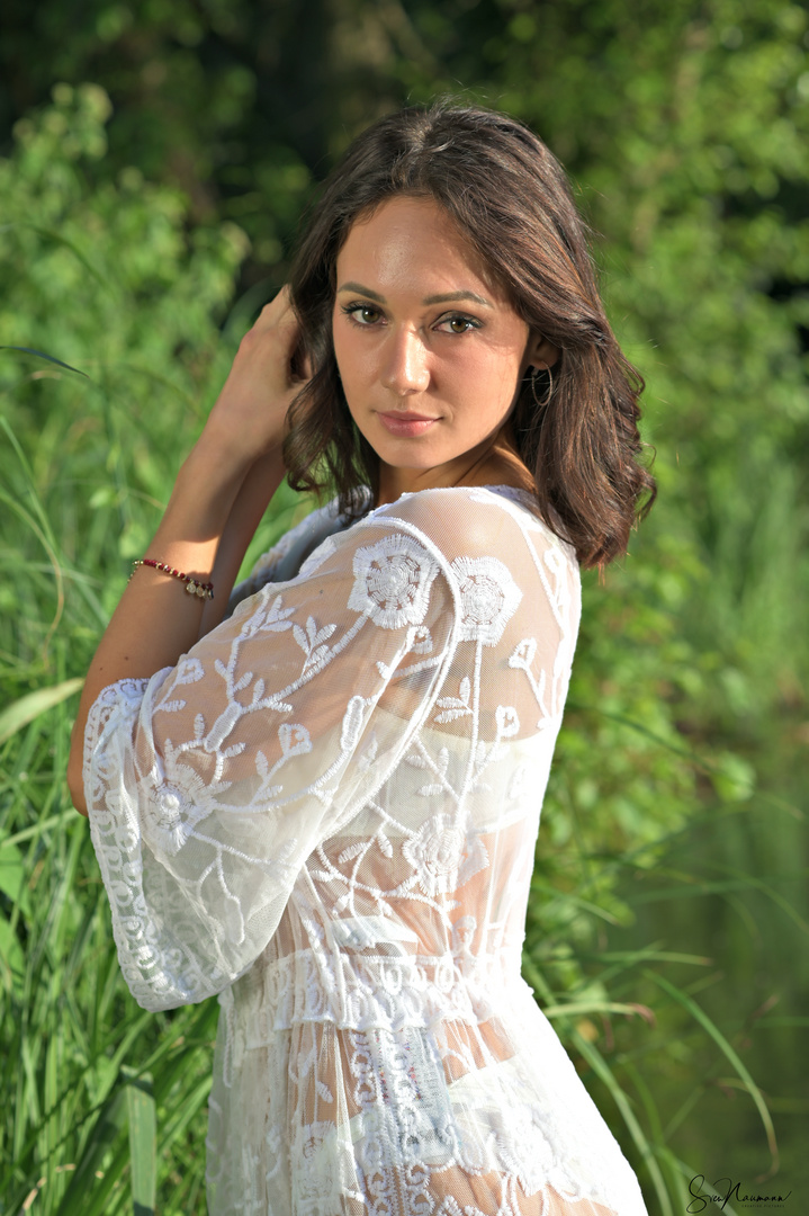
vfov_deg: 23.9
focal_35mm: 85
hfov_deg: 16.1
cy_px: 608
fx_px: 2868
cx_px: 404
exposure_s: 1/320
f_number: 4.5
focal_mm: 85
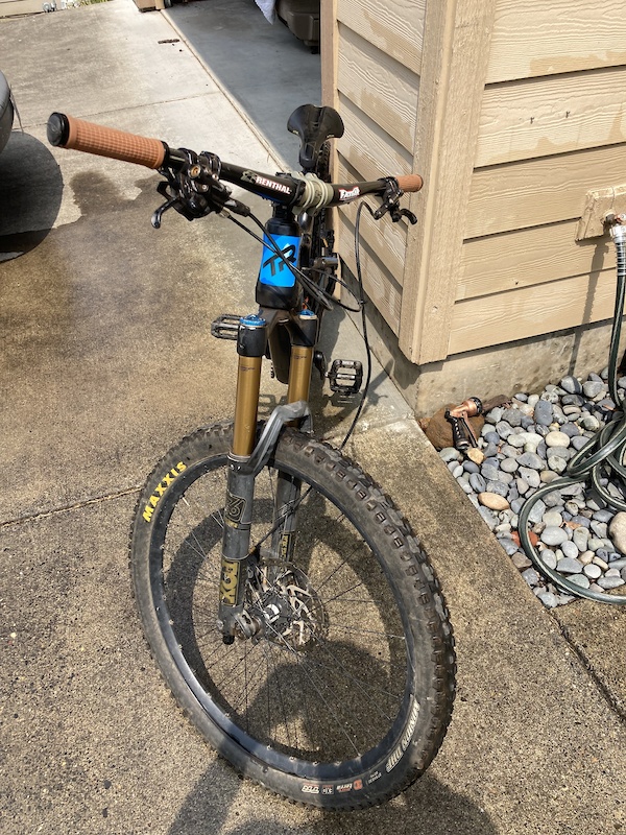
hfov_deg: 49.7
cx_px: 313
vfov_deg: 63.4
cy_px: 418
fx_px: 675
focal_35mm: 28
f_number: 1.8
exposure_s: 1/1412
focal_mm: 3.99
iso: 20
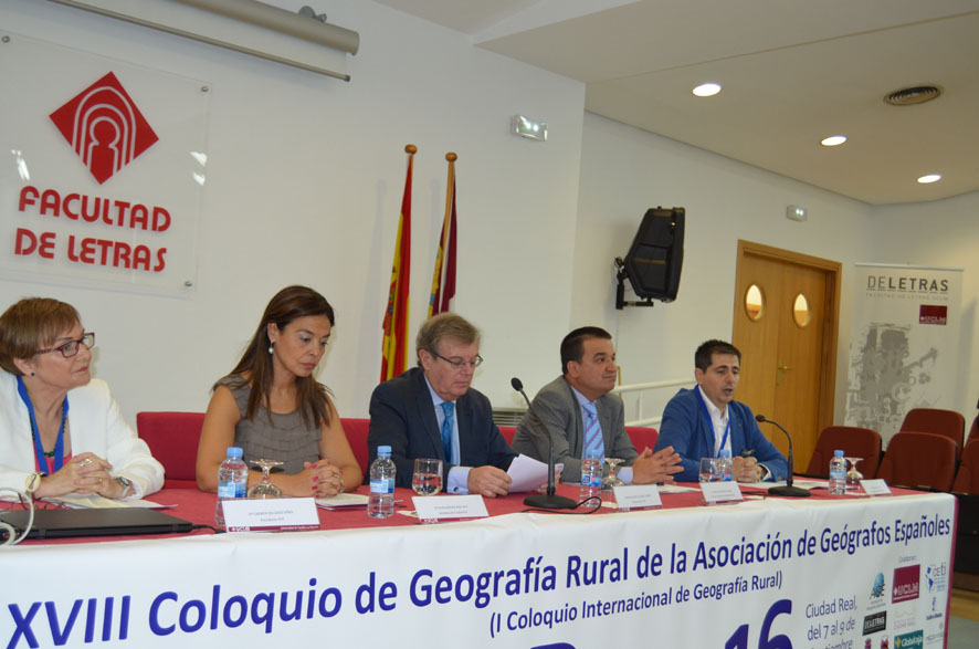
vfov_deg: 34.1
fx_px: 1058
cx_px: 490
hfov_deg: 49.6
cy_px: 324
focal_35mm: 39
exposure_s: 1/60
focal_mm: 26
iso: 640
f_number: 4
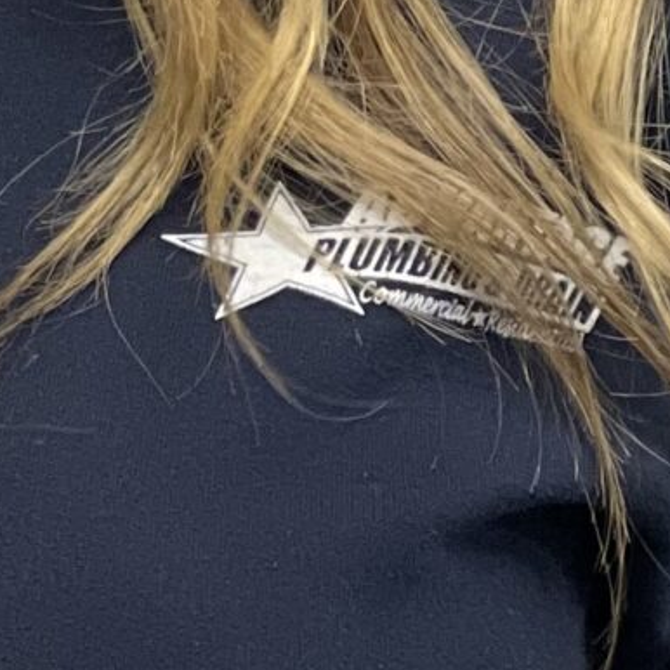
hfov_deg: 4.6
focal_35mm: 375
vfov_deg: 4.6
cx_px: -345
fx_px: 8212
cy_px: -816
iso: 250
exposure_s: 1/72
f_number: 2.2
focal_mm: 7.5
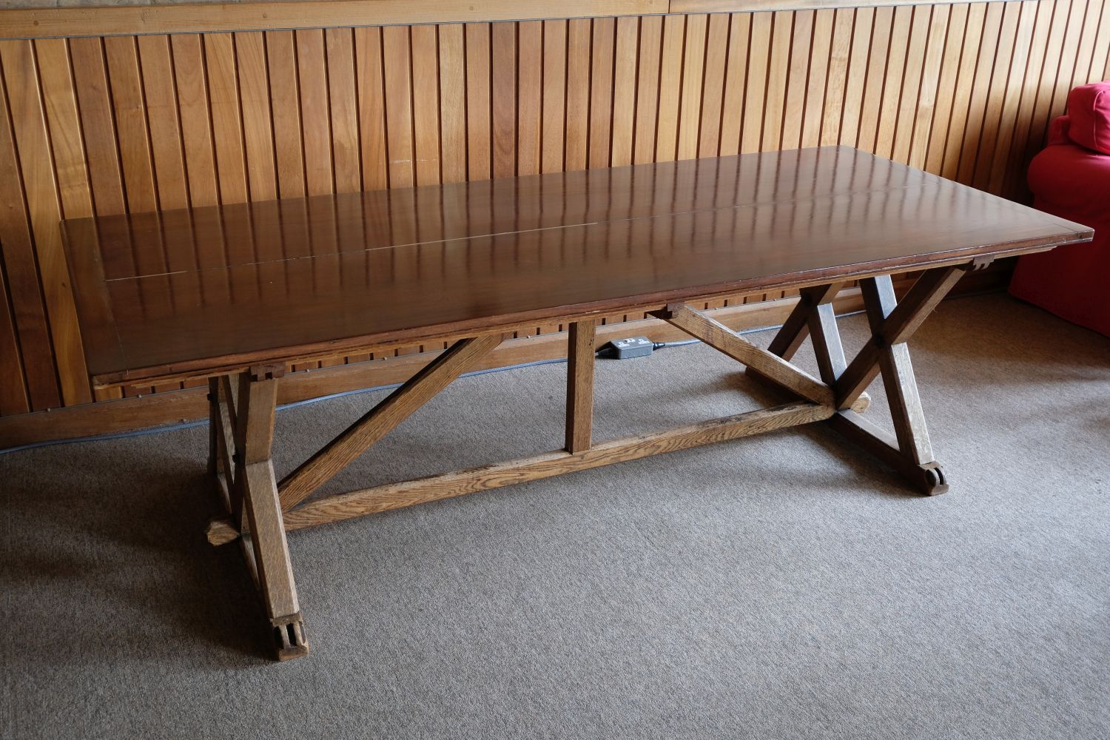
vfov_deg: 36.9
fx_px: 1110
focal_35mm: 36
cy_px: 370
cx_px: 555
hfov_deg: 53.1
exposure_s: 1/40
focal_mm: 24
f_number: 4
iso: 800
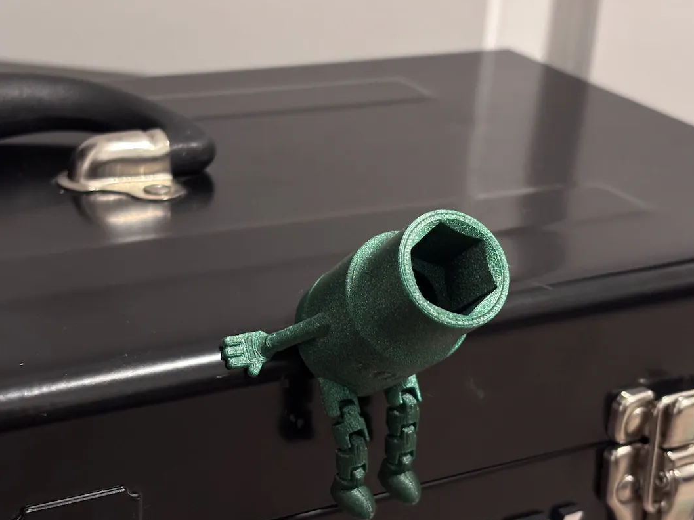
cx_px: 314
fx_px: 1263
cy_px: 281
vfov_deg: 23.3
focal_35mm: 63
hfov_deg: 30.7
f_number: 1.6
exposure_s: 1/17
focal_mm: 5.96
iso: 400
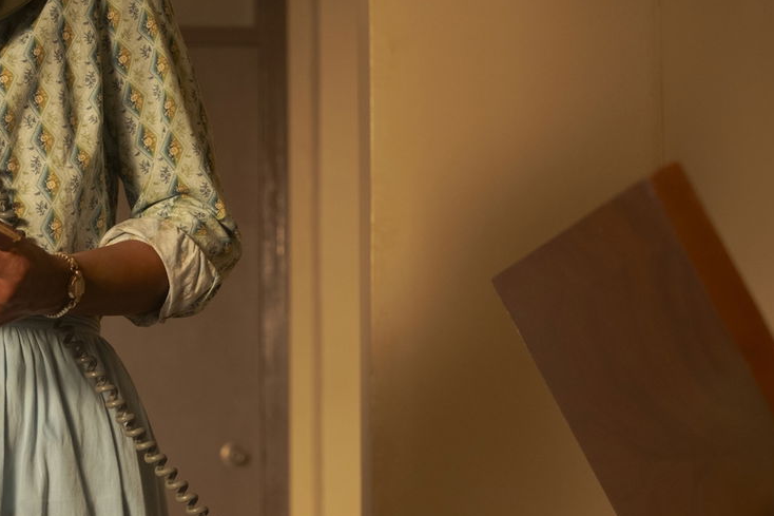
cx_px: 350
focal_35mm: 109
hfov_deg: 18.8
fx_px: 2343
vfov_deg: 12.6
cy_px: 214
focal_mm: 33
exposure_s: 1/125
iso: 640
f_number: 3.2
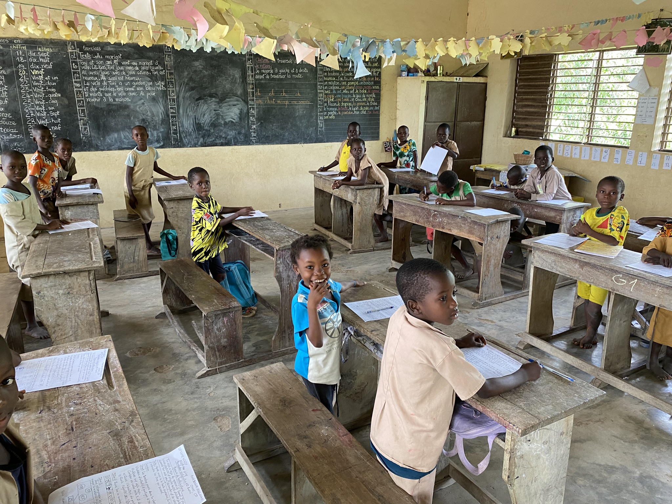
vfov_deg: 53.1
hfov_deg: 67.3
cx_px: 336
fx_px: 505
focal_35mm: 26
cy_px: 252
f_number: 1.8
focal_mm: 4.25
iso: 125
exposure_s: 1/72
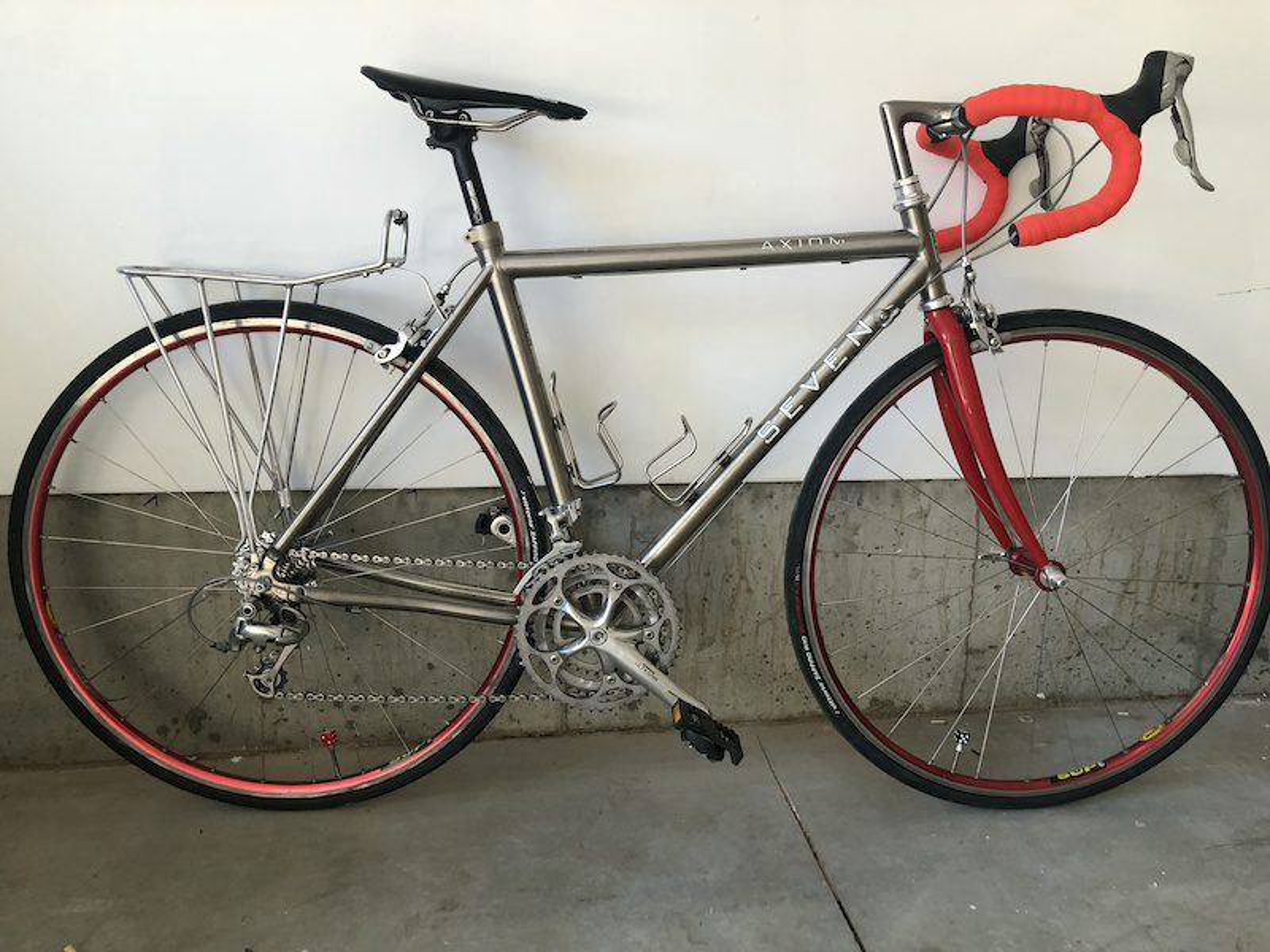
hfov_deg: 63.4
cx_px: 635
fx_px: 1027
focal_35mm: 28
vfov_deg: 49.7
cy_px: 476
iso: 64
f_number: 1.8
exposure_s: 1/120
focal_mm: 3.99
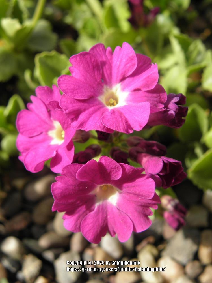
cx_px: 106
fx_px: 416
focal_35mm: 51
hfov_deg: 28.6
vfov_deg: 37.5
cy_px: 142
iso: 64
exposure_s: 1/250
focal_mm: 9.22
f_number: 3.5
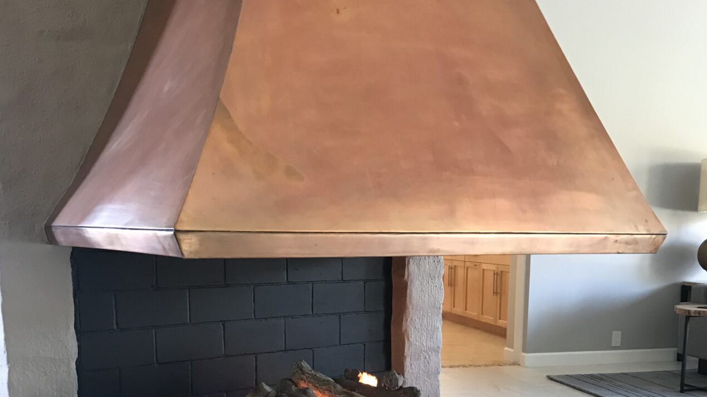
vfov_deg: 28.0
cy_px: 352
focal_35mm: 41
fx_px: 769
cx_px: 352
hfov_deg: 49.4
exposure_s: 1/15
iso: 80
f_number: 1.8
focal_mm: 3.99
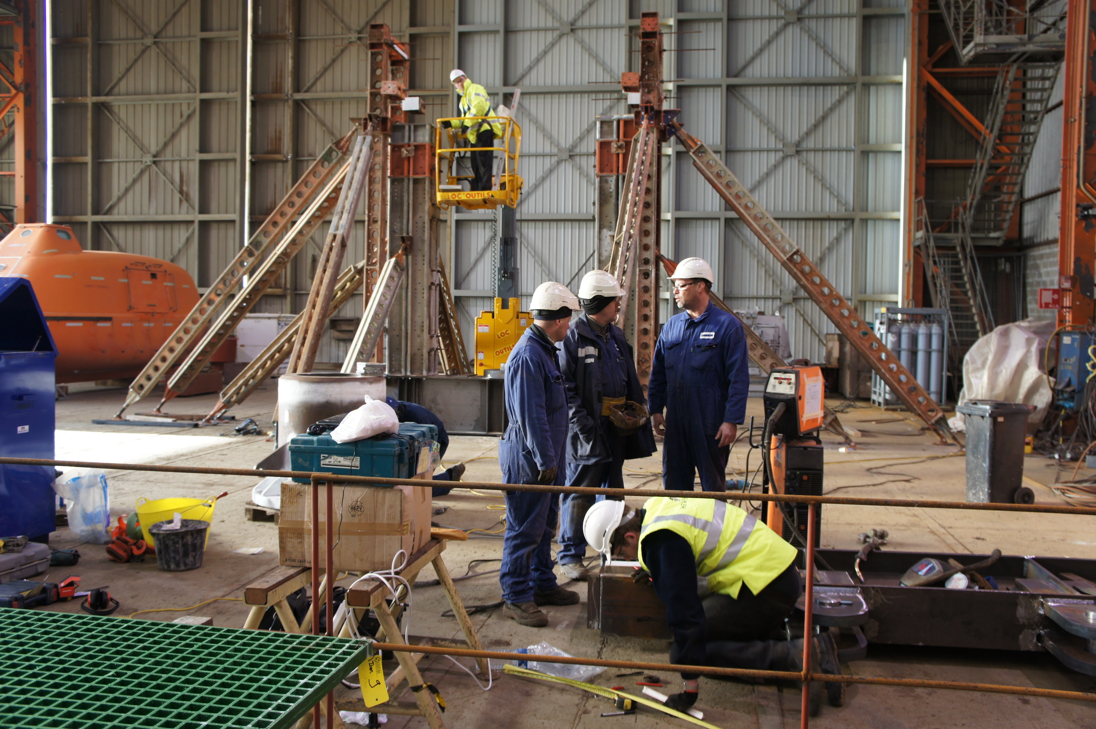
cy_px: 364
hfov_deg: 59.5
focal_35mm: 32
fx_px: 958
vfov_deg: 41.6
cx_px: 548
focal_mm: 21
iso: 200
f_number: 4
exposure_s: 1/40
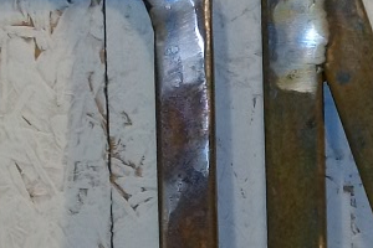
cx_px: 245
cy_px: 149
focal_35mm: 160
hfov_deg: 12.8
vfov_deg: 8.6
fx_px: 1658
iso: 80
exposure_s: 1/30
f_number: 2.7
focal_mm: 6
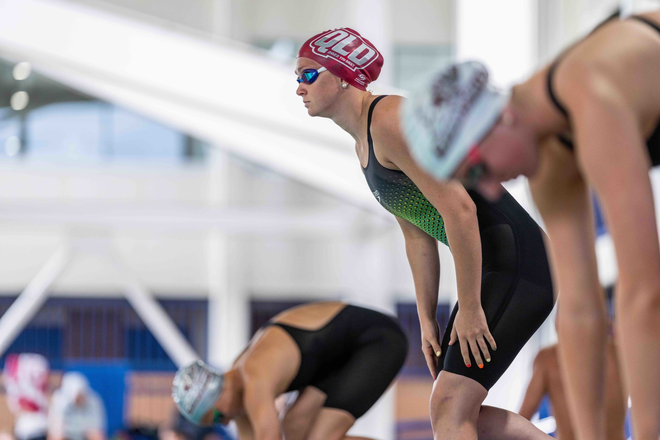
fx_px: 2475
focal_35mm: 135
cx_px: 330
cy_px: 220
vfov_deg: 10.2
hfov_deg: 15.2
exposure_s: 1/1600
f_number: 1.8
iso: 500
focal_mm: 135
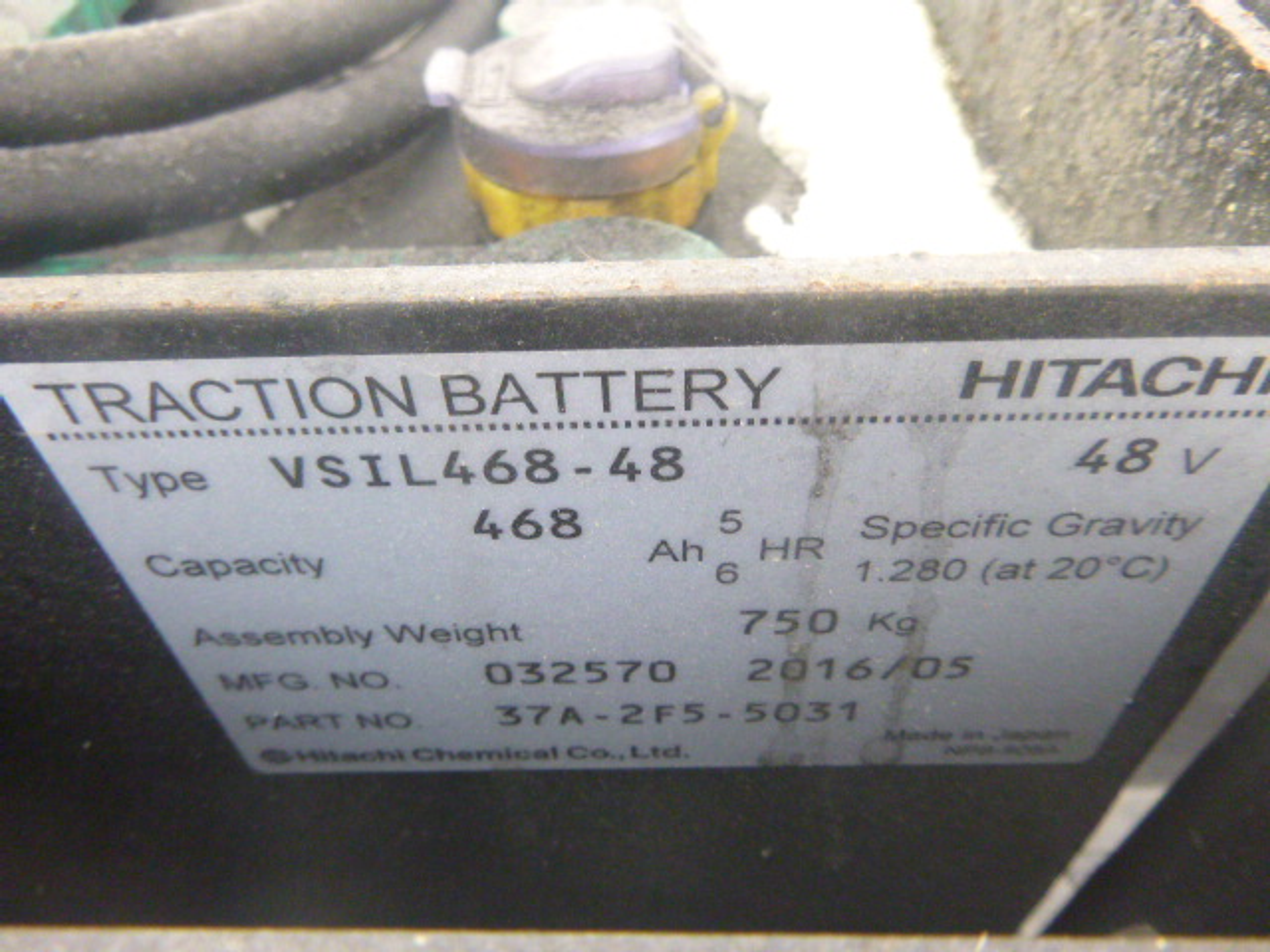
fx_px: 917
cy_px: 476
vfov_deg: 54.9
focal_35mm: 25
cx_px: 635
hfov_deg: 69.4
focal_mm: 4.5
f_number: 3.9
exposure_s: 1/50
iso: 400
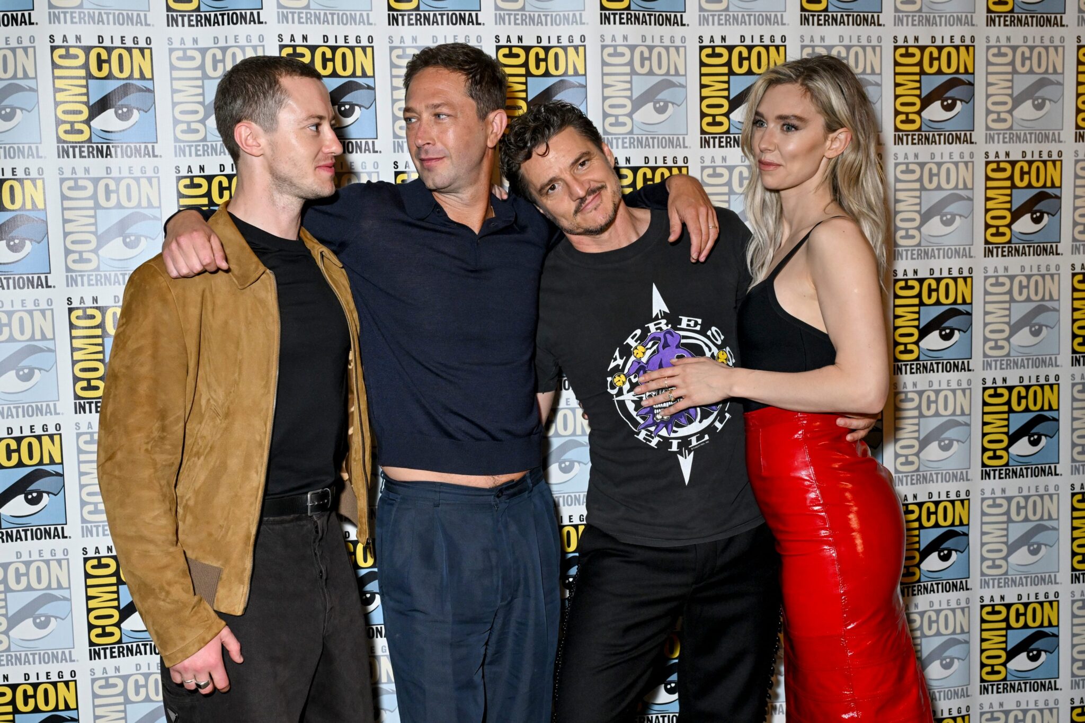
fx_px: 1055
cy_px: 362
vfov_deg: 37.8
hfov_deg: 54.4
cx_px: 542
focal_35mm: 35
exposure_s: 1/160
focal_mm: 35
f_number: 6.3
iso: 1250
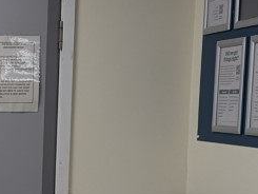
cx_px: -125
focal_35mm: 117
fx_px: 872
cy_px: 185
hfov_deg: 15.5
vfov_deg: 12.5
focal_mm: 6.81
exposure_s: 1/40.8
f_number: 1.85
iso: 49
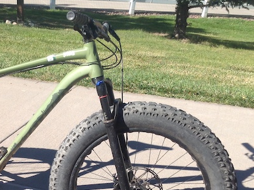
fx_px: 498
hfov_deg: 28.0
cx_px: 52
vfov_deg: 21.1
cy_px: 171
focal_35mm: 68
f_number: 2.4
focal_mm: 4.28
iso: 50
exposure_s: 1/1513
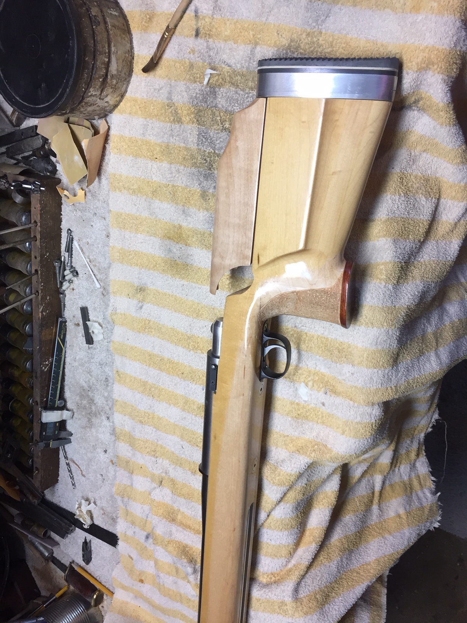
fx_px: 522
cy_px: 312
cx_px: 234
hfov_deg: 48.2
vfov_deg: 61.7
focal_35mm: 29
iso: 64
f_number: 2.2
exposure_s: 1/30
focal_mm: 4.15
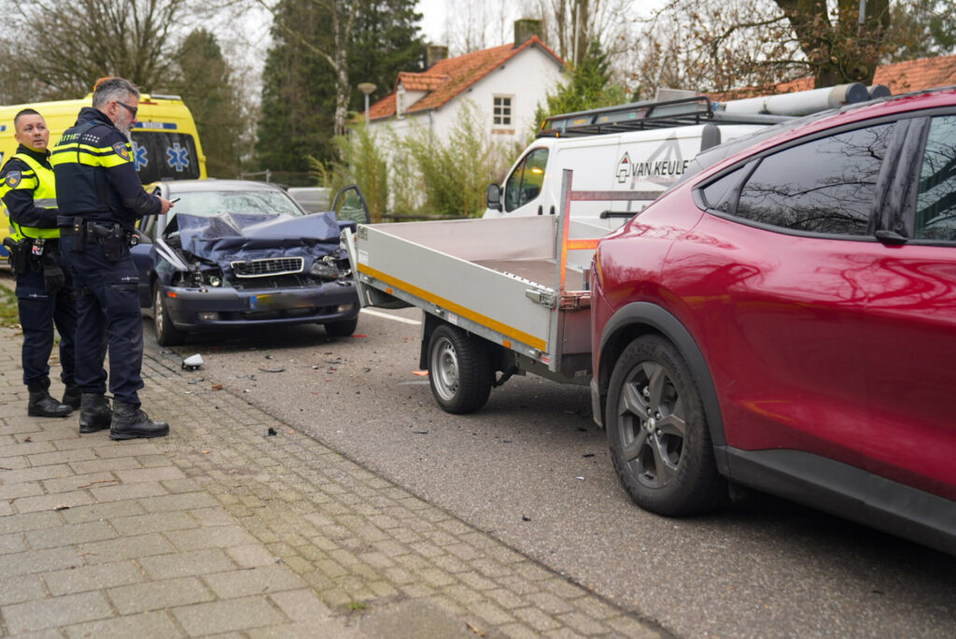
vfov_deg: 28.7
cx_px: 478
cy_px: 320
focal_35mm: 47
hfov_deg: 41.9
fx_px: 1249
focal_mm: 47
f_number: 2.8
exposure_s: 1/200
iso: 500
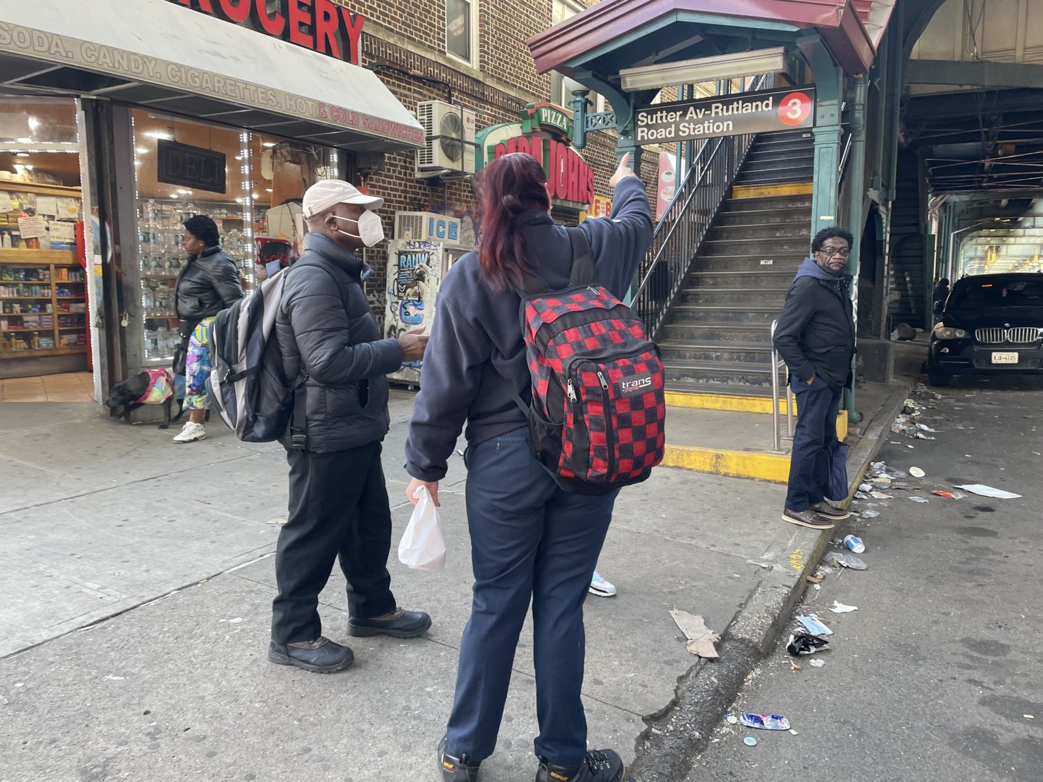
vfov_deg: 53.1
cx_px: 522
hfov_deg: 67.3
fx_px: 783
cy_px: 391
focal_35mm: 26
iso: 64
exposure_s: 1/121
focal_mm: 4.2
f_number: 1.6
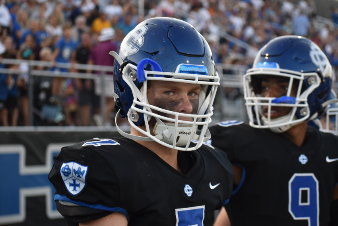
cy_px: 113
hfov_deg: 19.5
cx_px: 169
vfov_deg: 13.0
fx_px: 986
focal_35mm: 105
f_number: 4.5
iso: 400
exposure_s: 1/320
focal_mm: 70
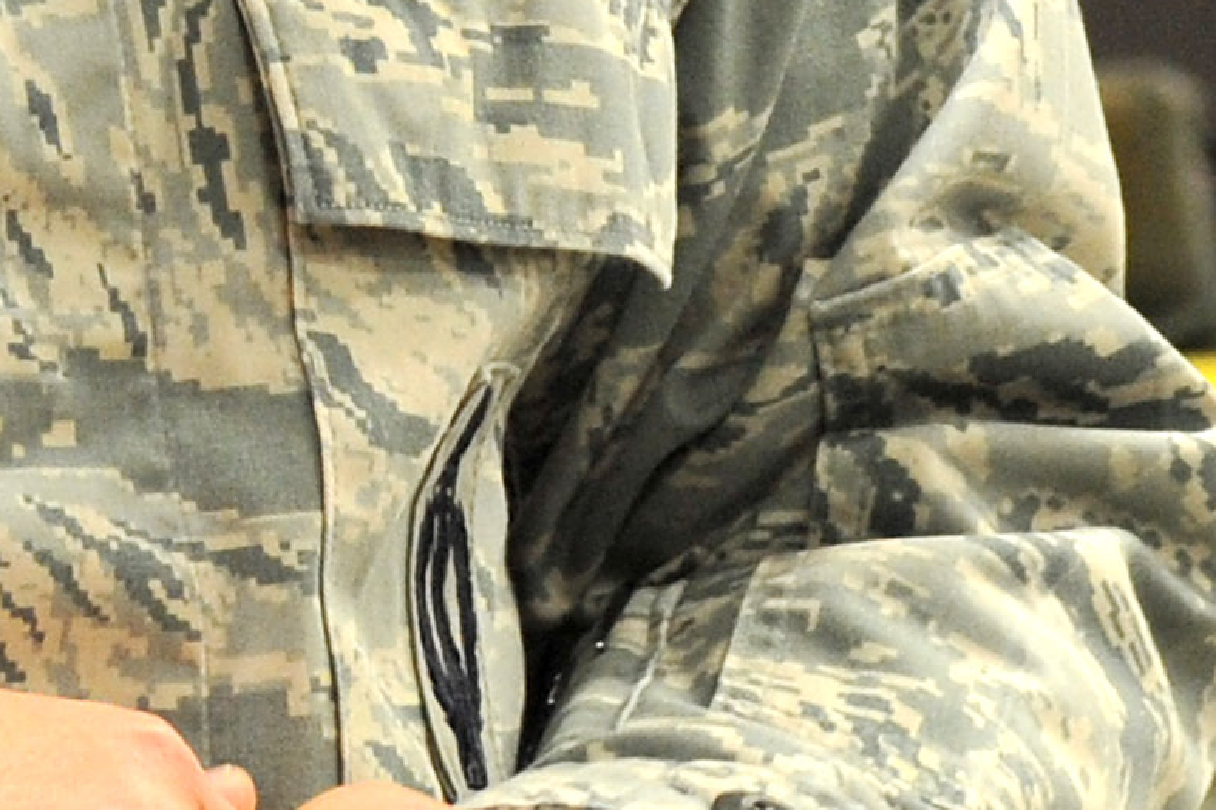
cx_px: 686
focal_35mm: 649
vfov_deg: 2.1
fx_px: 21911
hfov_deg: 3.2
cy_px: -584
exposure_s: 1/125
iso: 1600
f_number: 5.6
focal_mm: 120
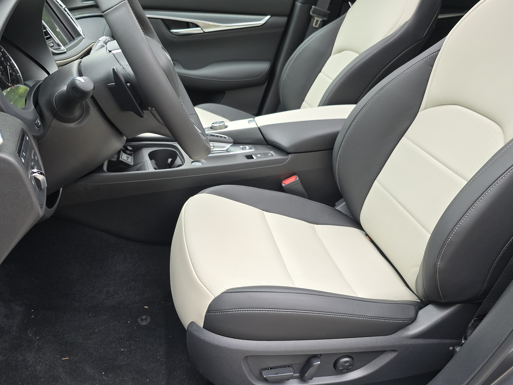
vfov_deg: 48.1
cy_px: 214
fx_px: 430
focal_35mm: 29
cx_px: 227
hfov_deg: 61.5
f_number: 1.7
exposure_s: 1/180
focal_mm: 6.3
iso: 40
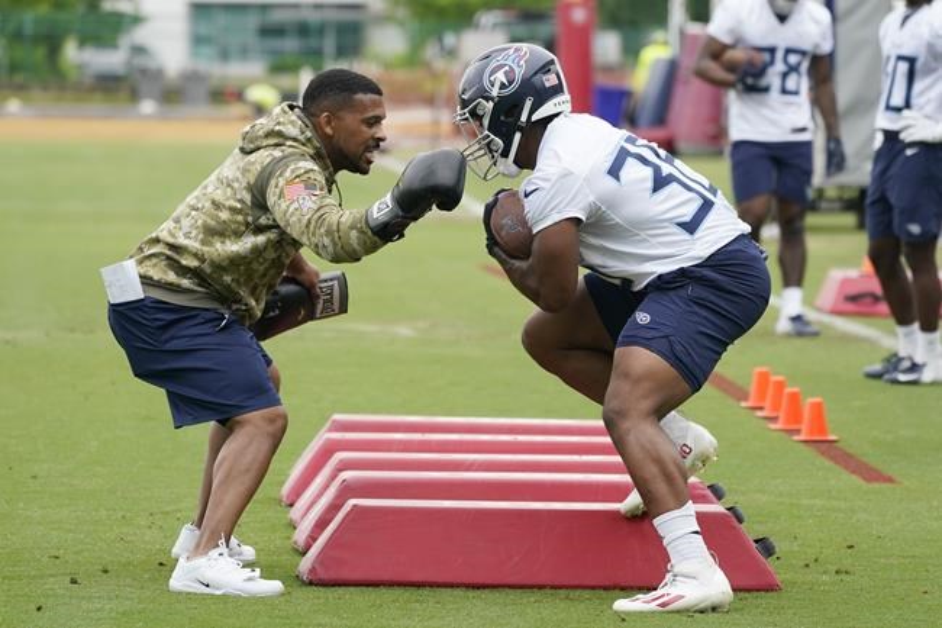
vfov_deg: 6.2
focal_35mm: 221
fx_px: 5781
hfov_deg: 9.3
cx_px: 471
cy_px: 314
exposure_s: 1/2000
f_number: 5.6
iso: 1250
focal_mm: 221
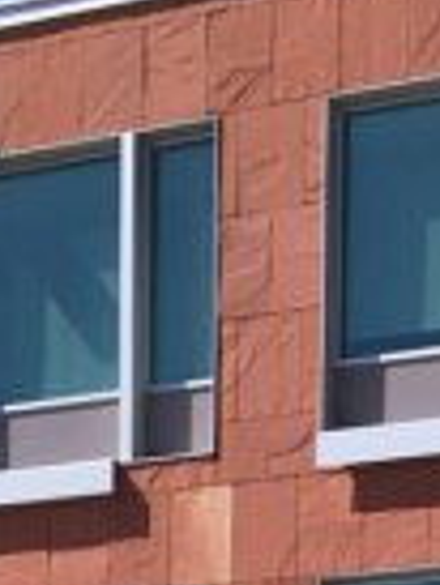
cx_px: 363
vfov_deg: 10.2
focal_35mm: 158
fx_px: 2674
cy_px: 1563
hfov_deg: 9.4
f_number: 2.2
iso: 25
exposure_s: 1/1972
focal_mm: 4.15
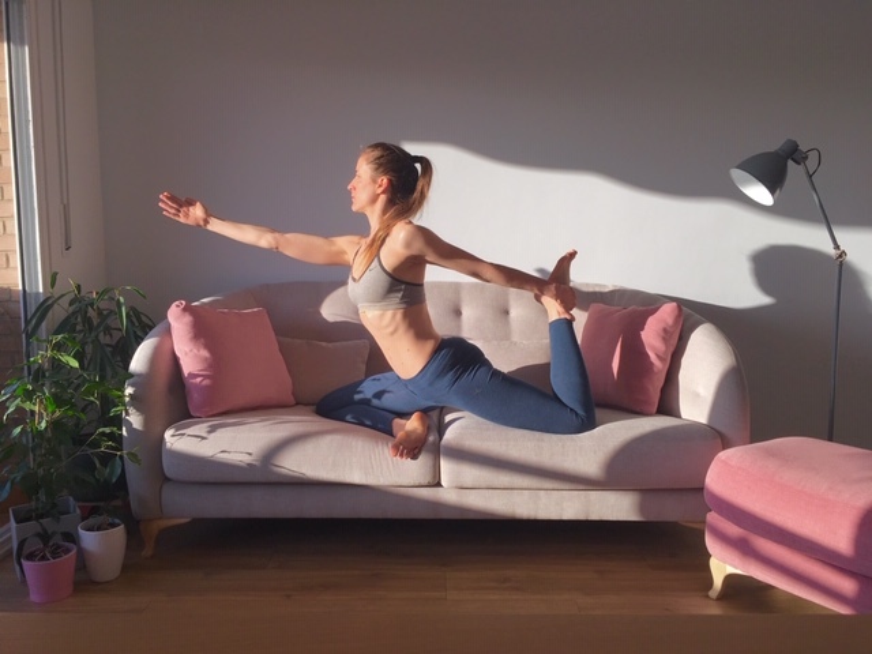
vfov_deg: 48.2
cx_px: 436
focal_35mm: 29
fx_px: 731
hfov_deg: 61.7
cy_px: 327
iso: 25
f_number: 2.2
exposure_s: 1/686
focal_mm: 4.15
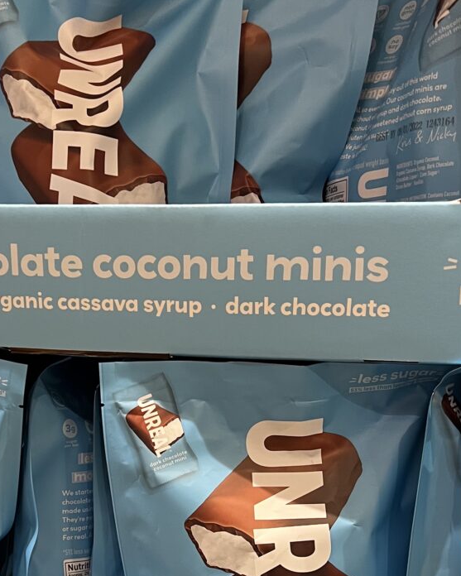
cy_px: 475
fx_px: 955
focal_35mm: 56
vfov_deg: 32.5
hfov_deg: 26.9
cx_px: 139
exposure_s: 1/60
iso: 160
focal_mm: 5.7
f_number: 1.5
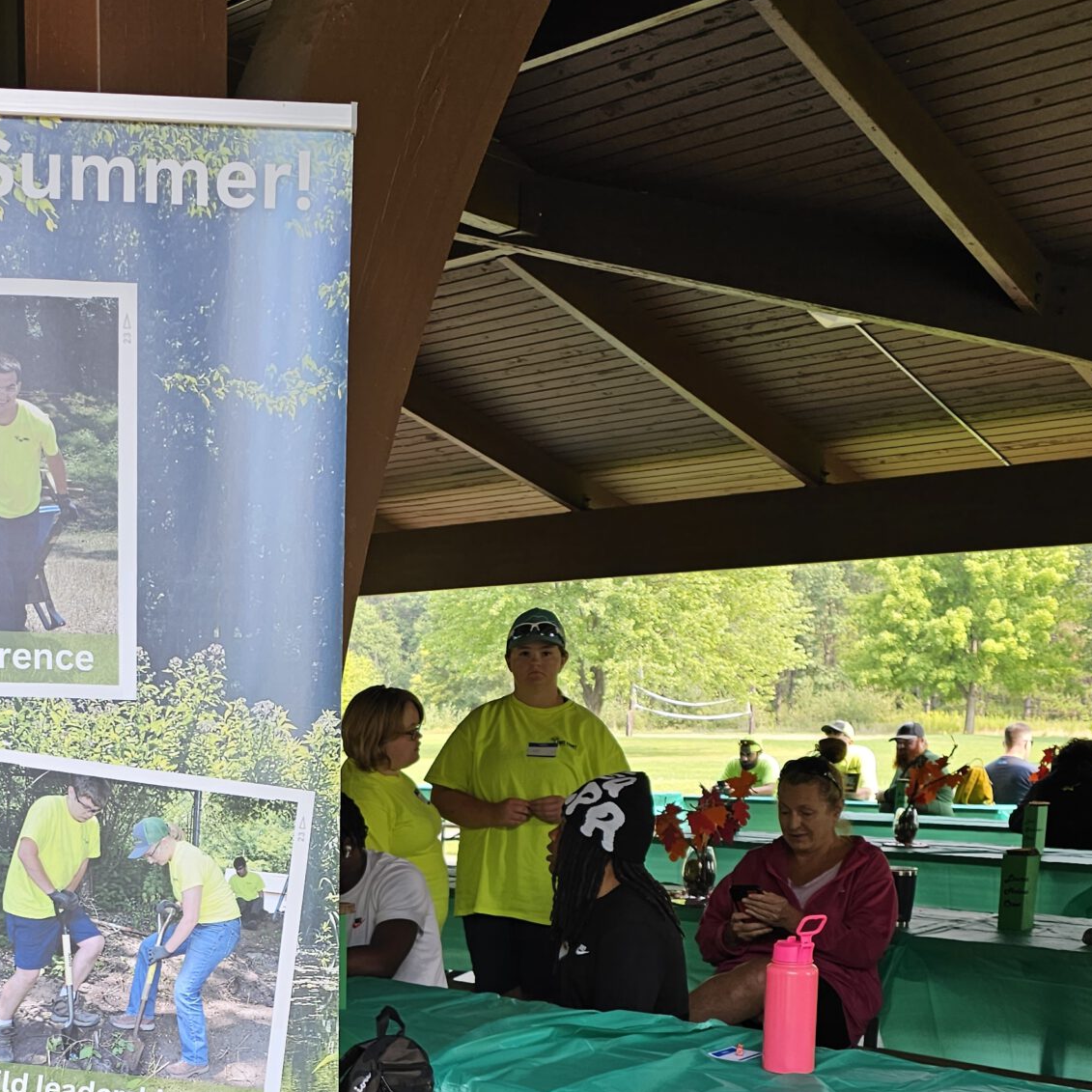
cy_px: 989
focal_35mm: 46
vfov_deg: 34.7
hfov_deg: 35.6
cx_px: 225
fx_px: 1642
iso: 25
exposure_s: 1/180
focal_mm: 6.3
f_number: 1.7
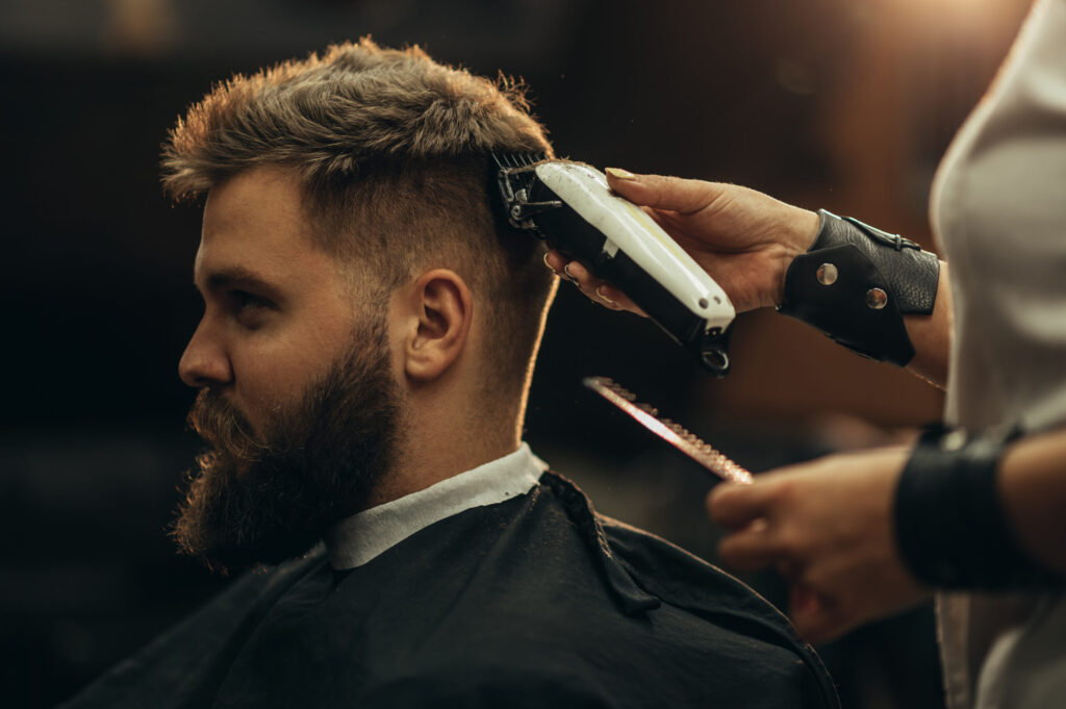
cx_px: 533
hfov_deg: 23.9
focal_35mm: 85
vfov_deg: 16.0
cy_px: 354
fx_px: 2515
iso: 320
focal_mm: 85
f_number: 1.8
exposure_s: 1/200
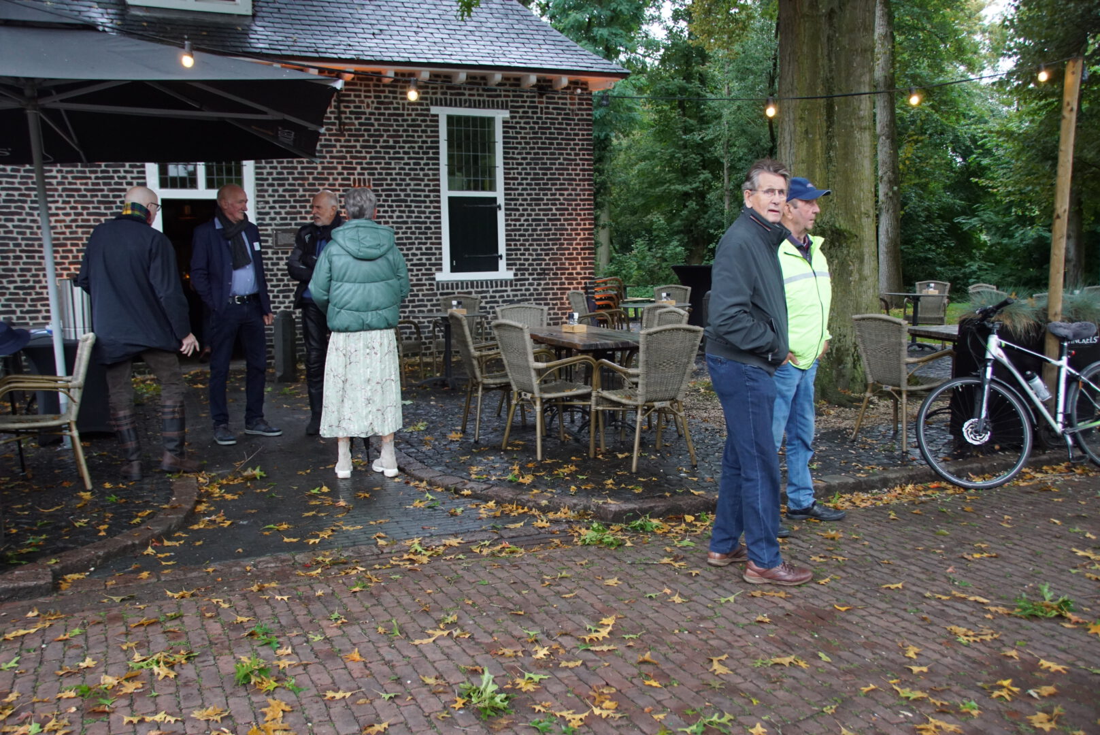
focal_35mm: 33
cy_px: 368
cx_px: 550
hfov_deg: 57.2
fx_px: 1009
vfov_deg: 40.0
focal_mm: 22
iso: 1250
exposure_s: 1/160
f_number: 4
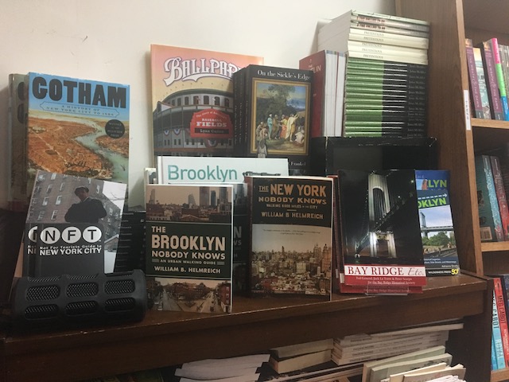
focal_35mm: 29
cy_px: 191
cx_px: 254
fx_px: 426
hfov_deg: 61.7
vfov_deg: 48.2
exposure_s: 1/30
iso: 200
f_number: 2.2
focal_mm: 4.15
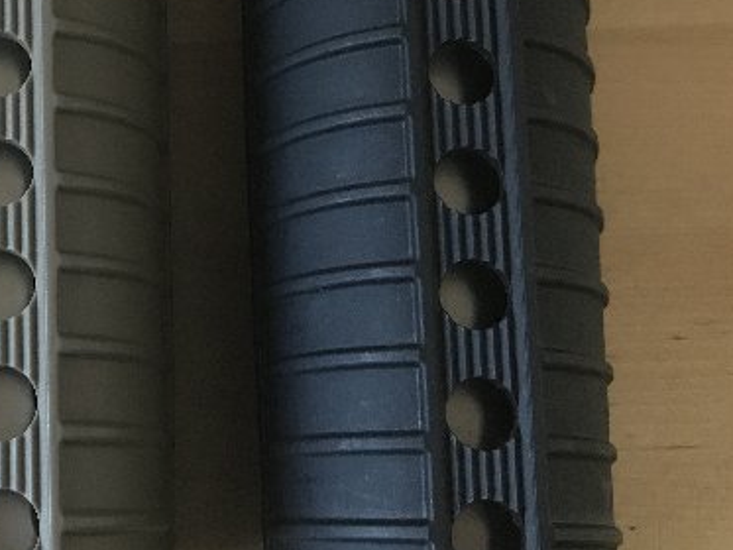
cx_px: 65
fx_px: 1271
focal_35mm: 60
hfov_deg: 30.7
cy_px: 183
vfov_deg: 24.3
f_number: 1.8
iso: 100
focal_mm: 3.99
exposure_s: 1/15
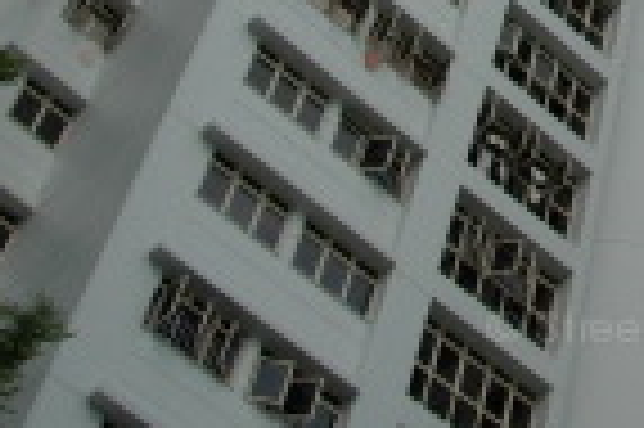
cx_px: 824
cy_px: -223
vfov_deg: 12.5
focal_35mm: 104
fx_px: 1858
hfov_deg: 18.4
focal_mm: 18
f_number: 3.5
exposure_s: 1/2500
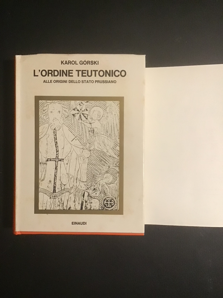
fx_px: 266
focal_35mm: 31
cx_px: 112
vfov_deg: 58.4
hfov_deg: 45.4
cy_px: 149
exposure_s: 1/25
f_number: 2.4
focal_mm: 3.3
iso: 200
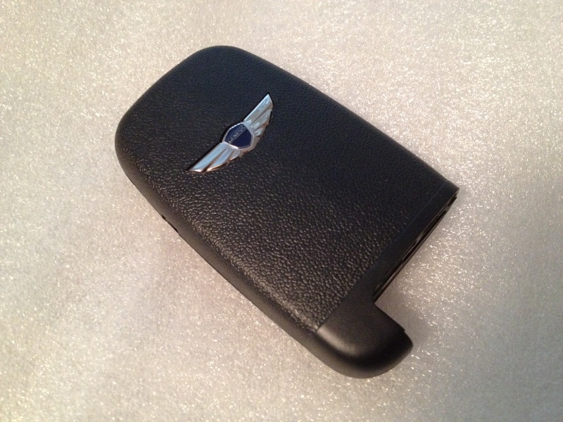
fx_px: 569
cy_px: 211
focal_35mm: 35
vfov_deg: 40.7
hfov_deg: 52.6
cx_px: 282
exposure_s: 1/20
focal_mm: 4.28
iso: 400
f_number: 2.4
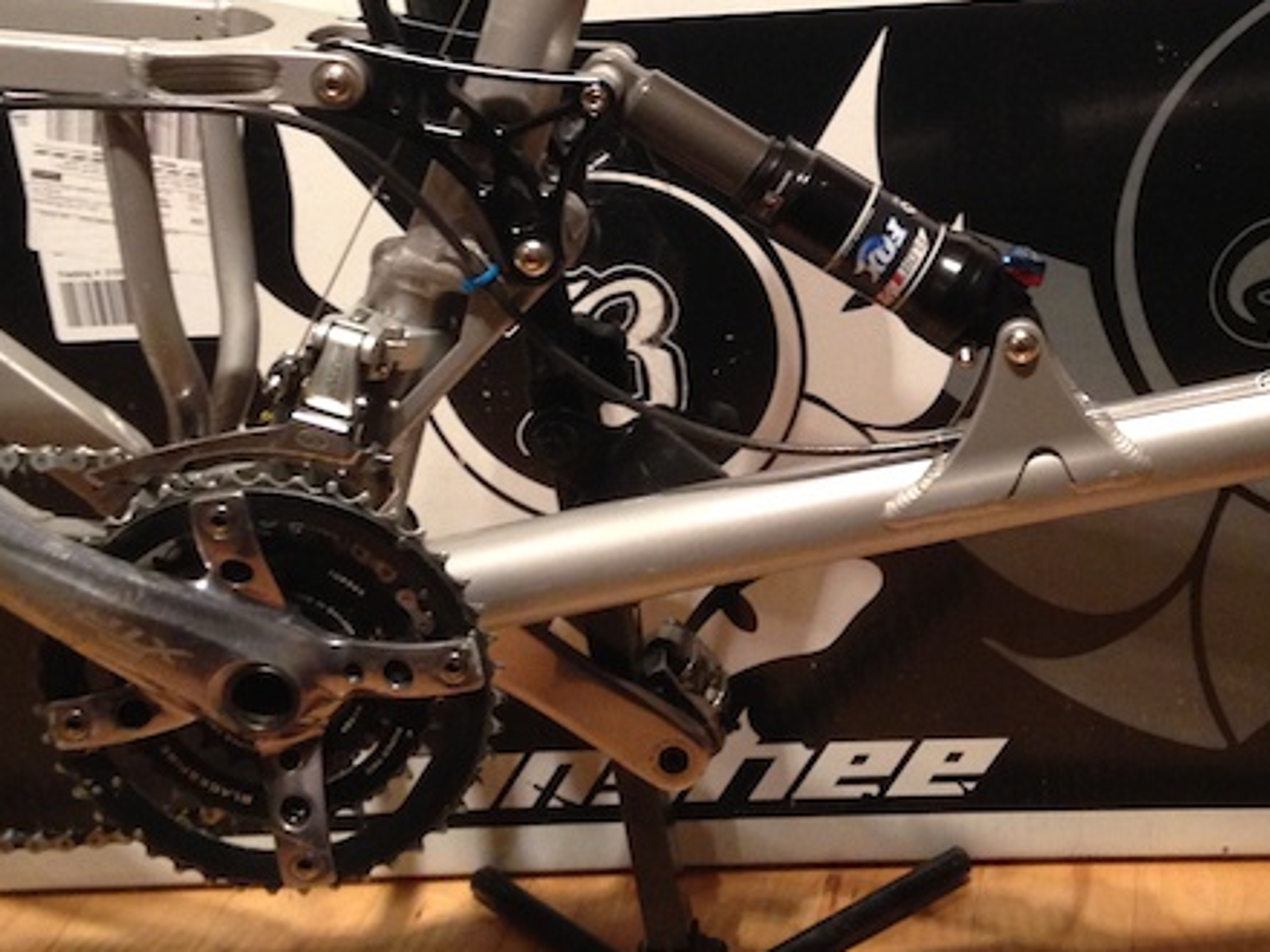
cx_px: 851
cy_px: 234
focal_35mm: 60
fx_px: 2201
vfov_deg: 24.1
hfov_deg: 31.9
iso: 250
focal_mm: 4.12
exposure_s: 1/20
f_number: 2.4
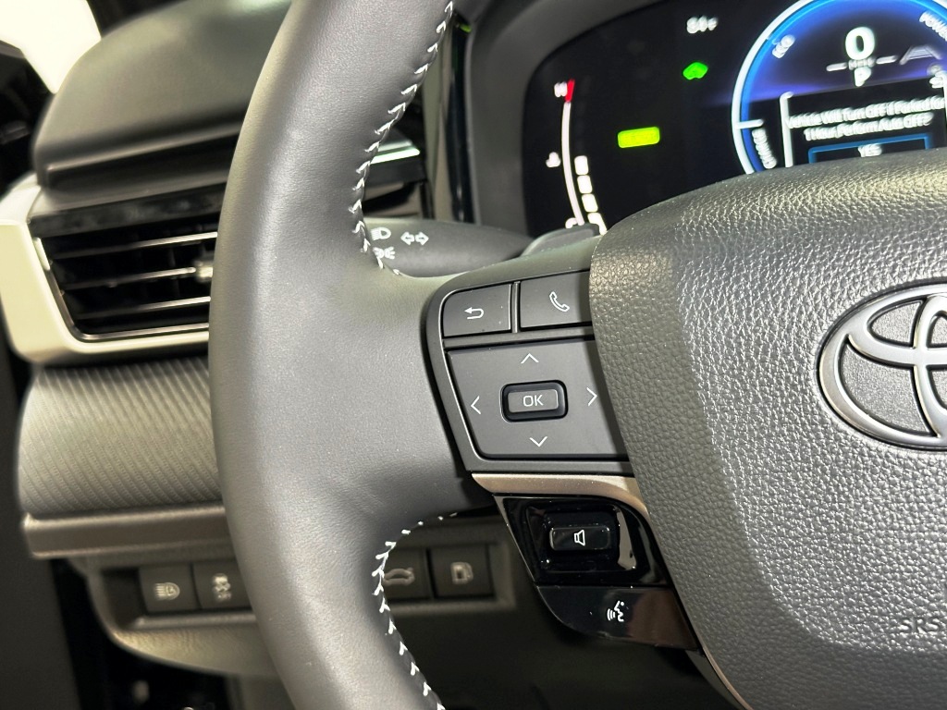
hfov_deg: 39.7
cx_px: 474
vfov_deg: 30.3
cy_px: 355
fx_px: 1313
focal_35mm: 48
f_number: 1.78
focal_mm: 6.86
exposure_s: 1/30
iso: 500
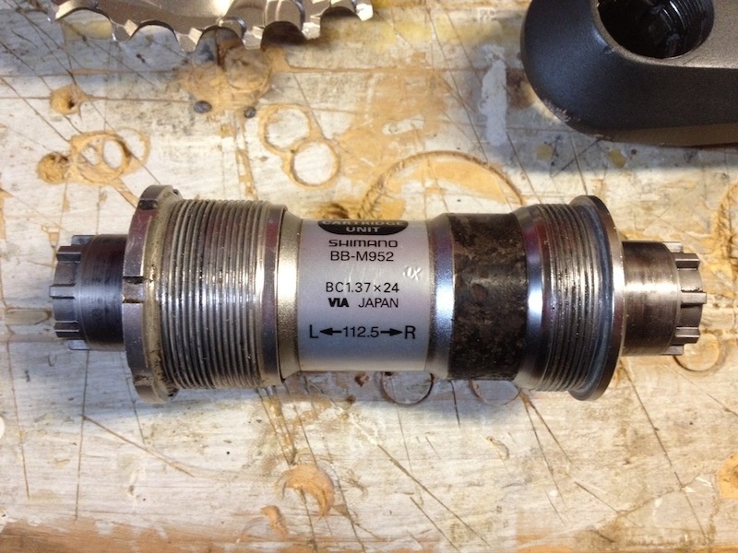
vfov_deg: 40.7
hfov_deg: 52.6
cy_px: 276
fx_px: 746
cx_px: 369
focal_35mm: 35
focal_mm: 4.28
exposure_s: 1/20
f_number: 2.4
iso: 160
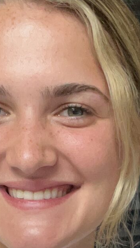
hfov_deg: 11.4
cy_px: 314
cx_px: 121
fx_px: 699
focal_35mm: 106
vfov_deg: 18.8
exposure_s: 1/60
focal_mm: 2.71
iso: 200
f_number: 2.2
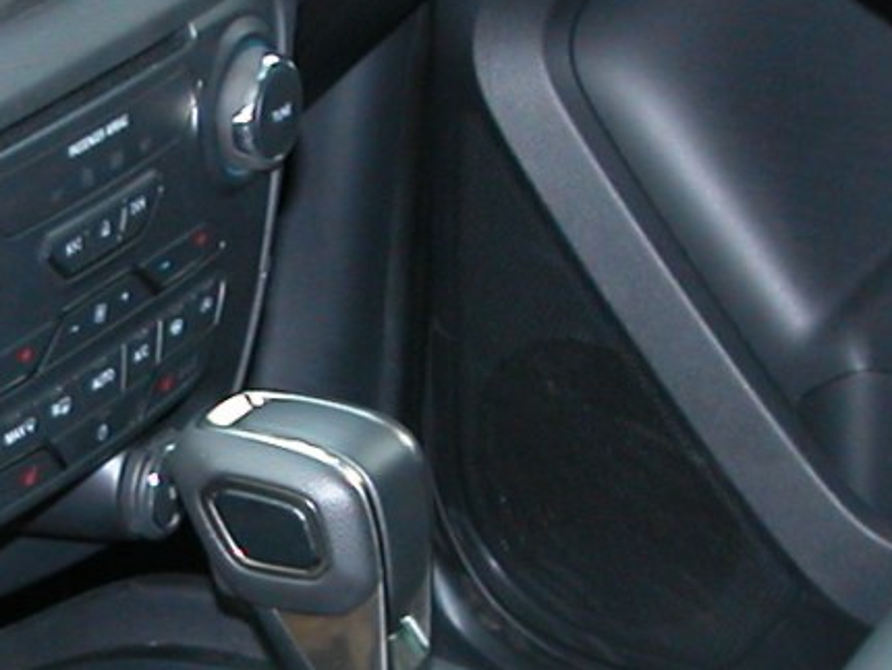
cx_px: 163
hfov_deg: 11.1
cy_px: 415
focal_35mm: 178
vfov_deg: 8.3
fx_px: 4589
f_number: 2.8
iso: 100
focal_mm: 8.9
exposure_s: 1/30
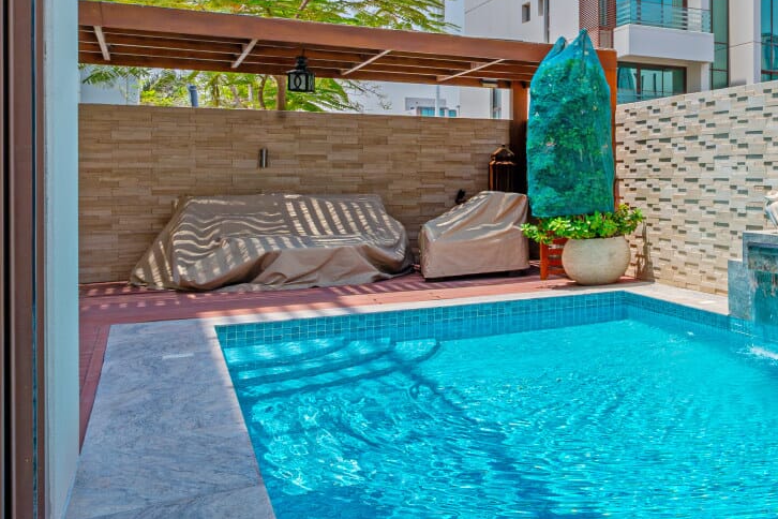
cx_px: 1019
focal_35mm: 37
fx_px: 800
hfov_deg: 35.1
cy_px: 196
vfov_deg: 35.8
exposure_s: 1/320
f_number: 14
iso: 160
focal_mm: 14
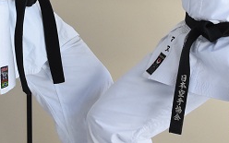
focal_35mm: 158
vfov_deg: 8.2
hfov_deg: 13.2
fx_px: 986
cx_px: 102
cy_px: -57
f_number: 6.3
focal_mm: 32
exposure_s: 1/250
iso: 1600
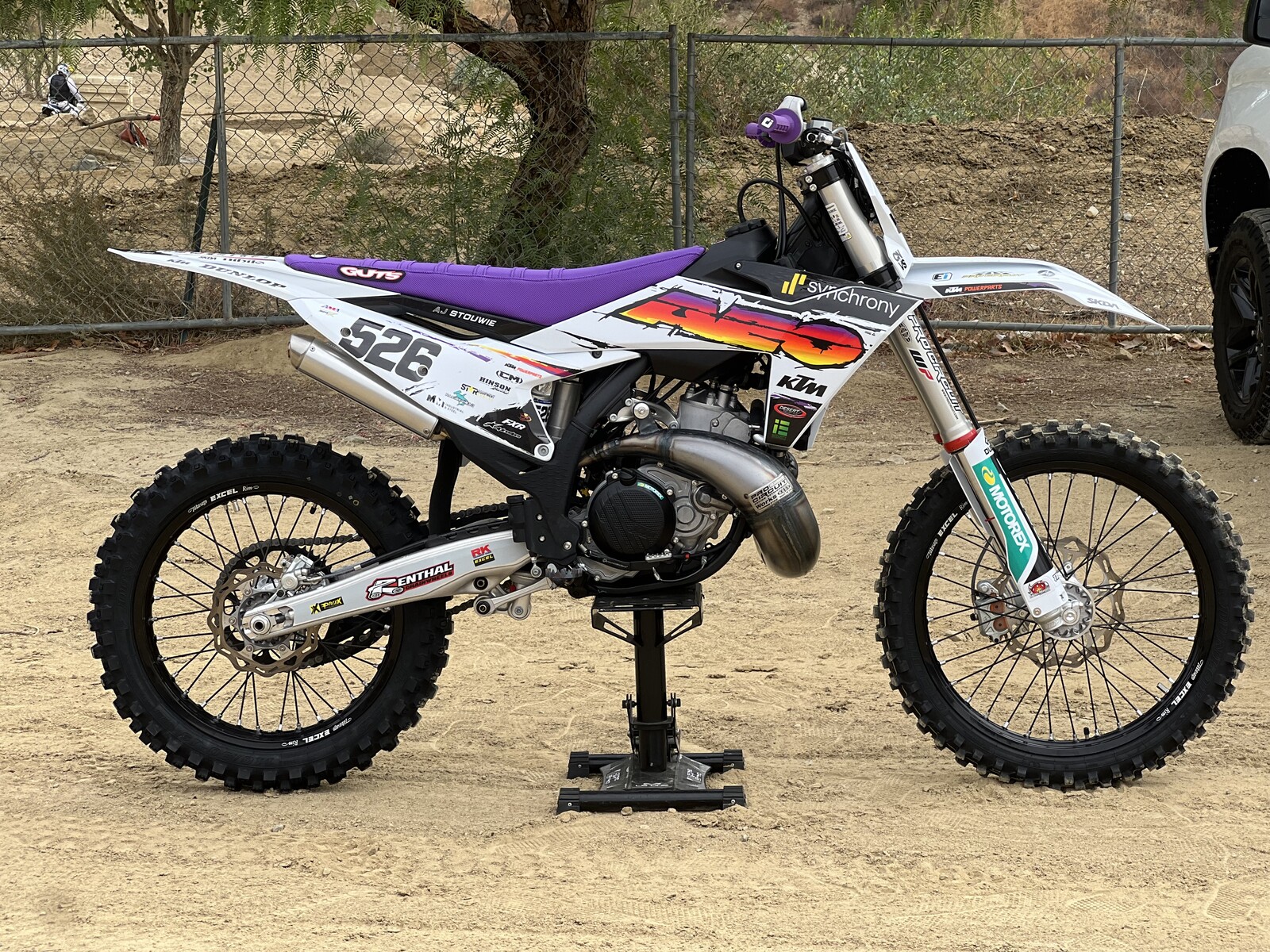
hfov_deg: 25.3
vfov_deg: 19.1
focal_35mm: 77
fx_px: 2825
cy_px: 476
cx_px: 635
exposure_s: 1/259
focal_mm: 9
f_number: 2.8
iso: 25
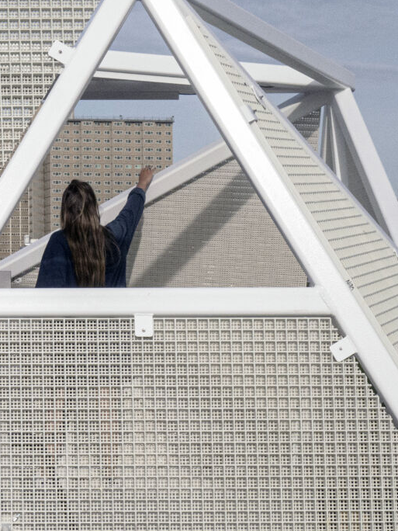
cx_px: -42
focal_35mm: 123
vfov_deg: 16.0
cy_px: 331
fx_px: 1886
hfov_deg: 11.9
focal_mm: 21.08
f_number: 9
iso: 400
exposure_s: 1/1600
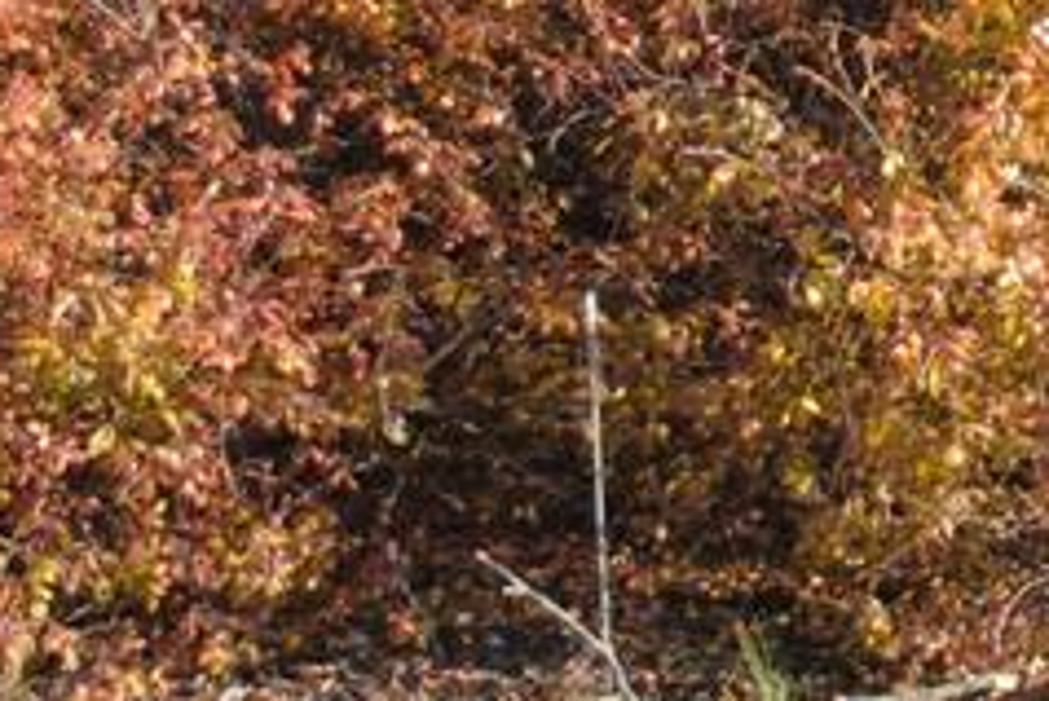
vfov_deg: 10.6
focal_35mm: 126
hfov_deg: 15.4
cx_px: 1428
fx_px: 3674
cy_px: -218
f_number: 3.8
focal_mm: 20
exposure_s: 1/500
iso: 160
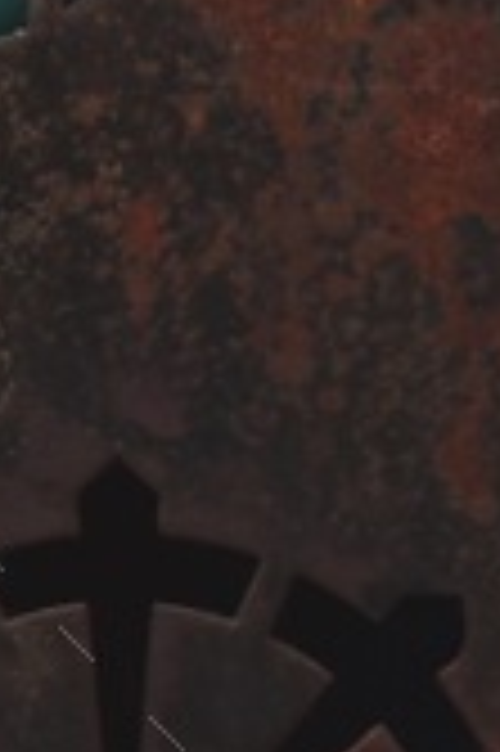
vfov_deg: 5.1
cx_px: -351
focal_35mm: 398
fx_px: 8308
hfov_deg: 3.4
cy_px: -471
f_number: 1.8
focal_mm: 50
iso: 100
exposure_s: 1/125
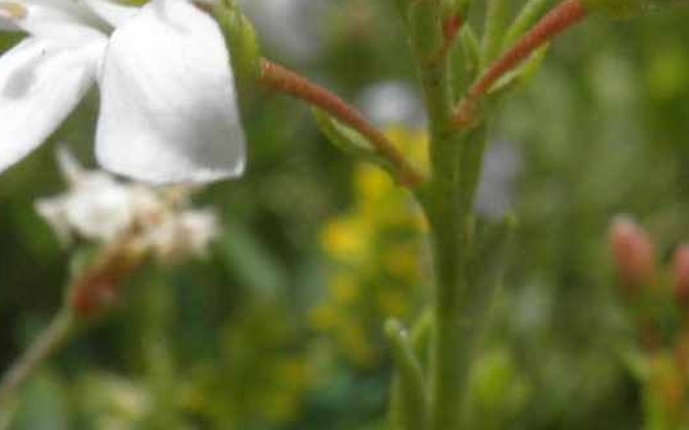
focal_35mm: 126
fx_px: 2365
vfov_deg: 10.3
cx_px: 712
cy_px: -26
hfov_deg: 16.2
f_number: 10
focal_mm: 7.3
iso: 64
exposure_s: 1/160
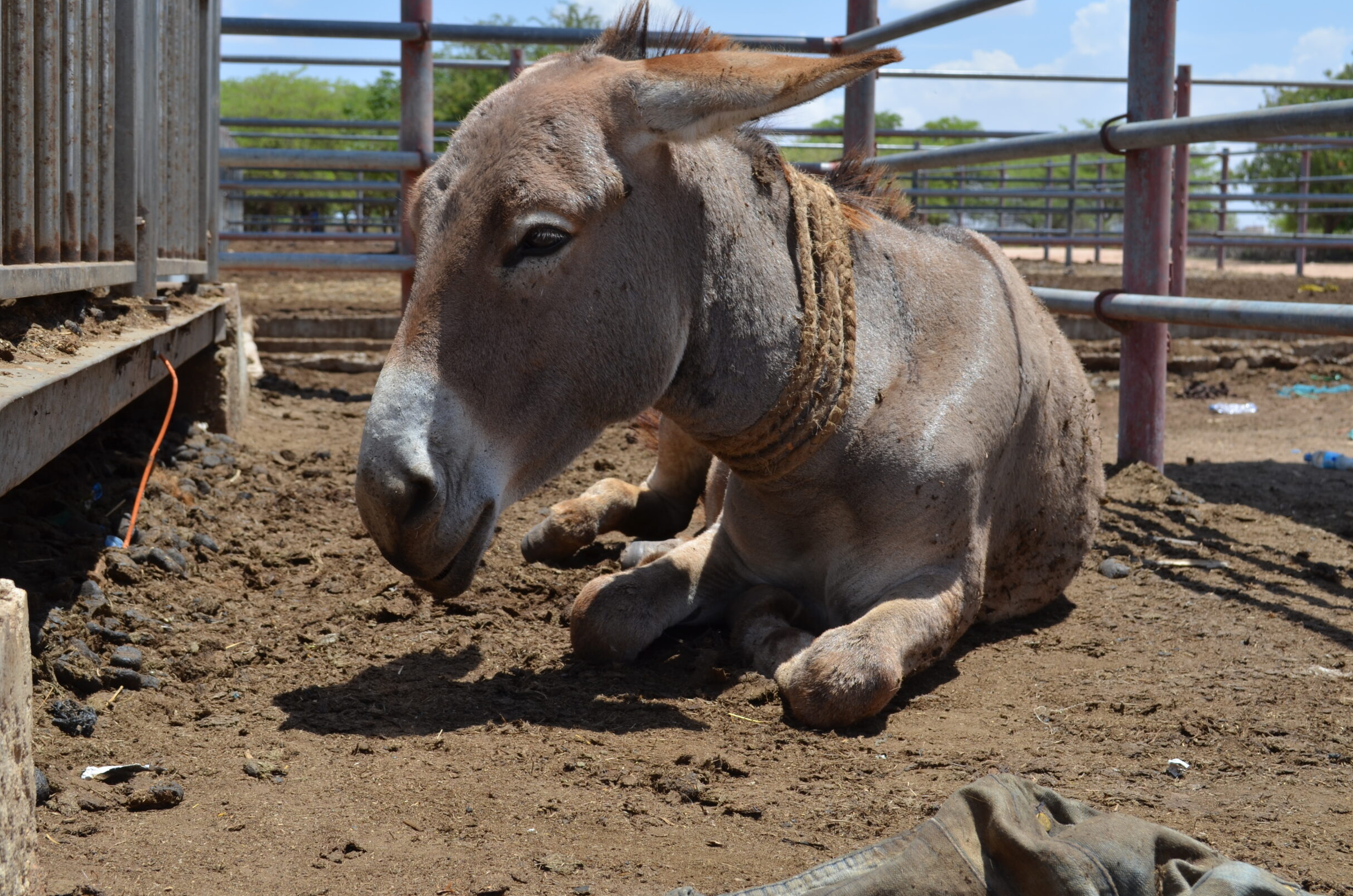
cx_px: 661
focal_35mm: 56
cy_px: 441
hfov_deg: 36.0
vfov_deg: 24.3
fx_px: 2083
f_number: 8
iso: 100
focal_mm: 35
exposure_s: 1/250
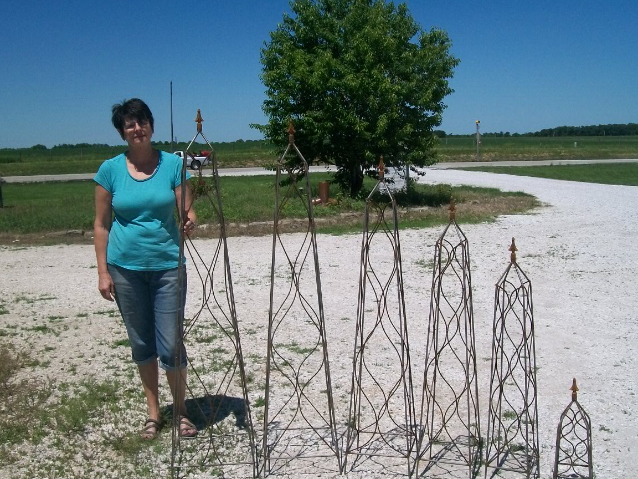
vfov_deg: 35.9
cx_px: 303
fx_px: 737
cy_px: 259
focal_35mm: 40
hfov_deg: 46.8
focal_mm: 6
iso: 80
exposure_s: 1/1000
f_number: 4.8
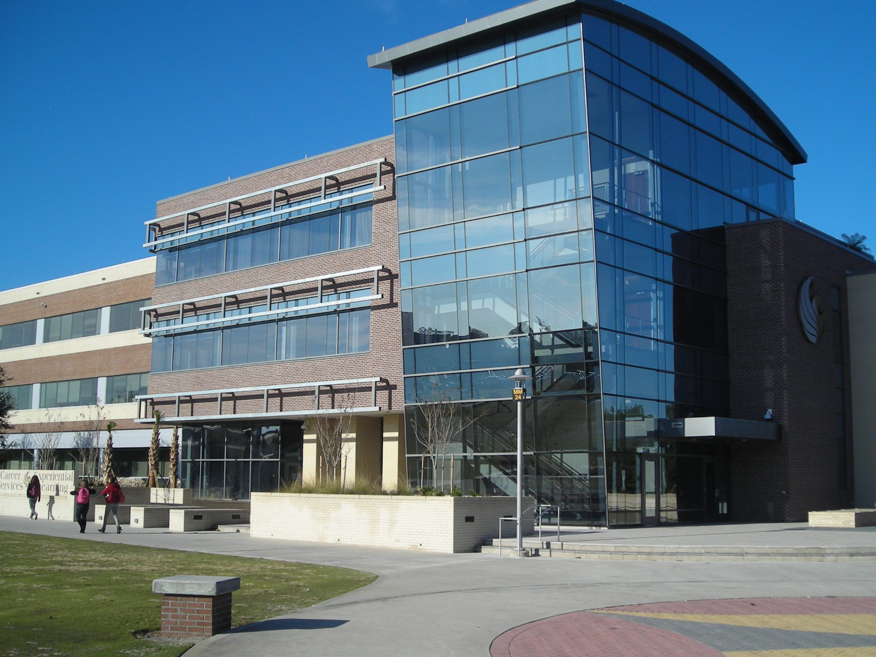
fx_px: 1063
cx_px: 476
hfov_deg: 44.7
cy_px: 313
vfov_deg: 34.3
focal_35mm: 42
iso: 50
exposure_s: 1/274
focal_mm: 6.3
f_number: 6.4
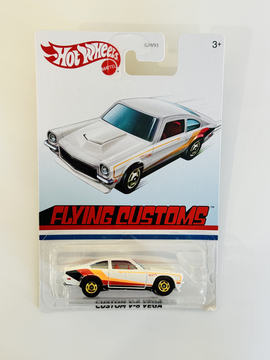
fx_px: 499
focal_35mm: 48
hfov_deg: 30.3
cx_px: 135
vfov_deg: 39.7
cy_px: 180
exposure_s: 1/60
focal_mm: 6.86
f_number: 1.78
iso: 160
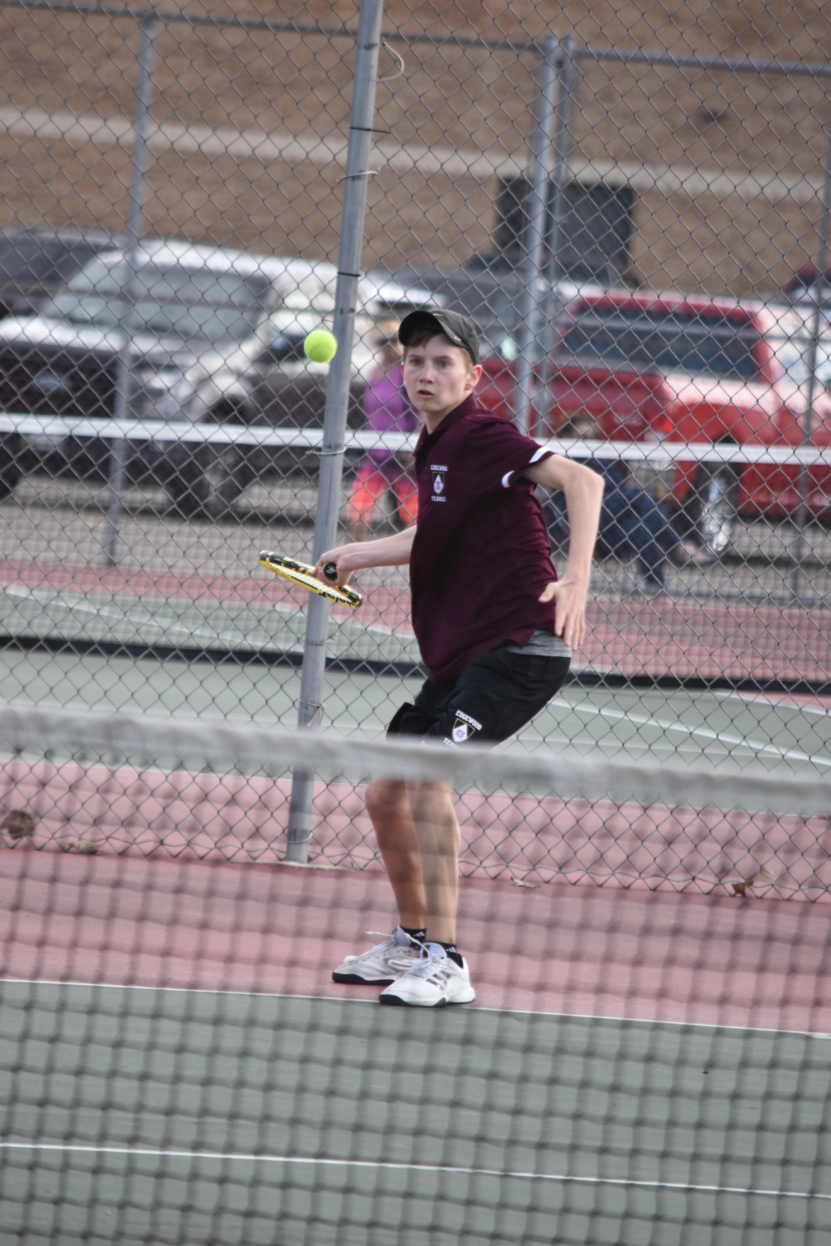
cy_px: 623
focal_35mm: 390
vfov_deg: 5.3
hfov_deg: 3.5
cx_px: 416
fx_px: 13503
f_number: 5.6
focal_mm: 260
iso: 640
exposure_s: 1/1000
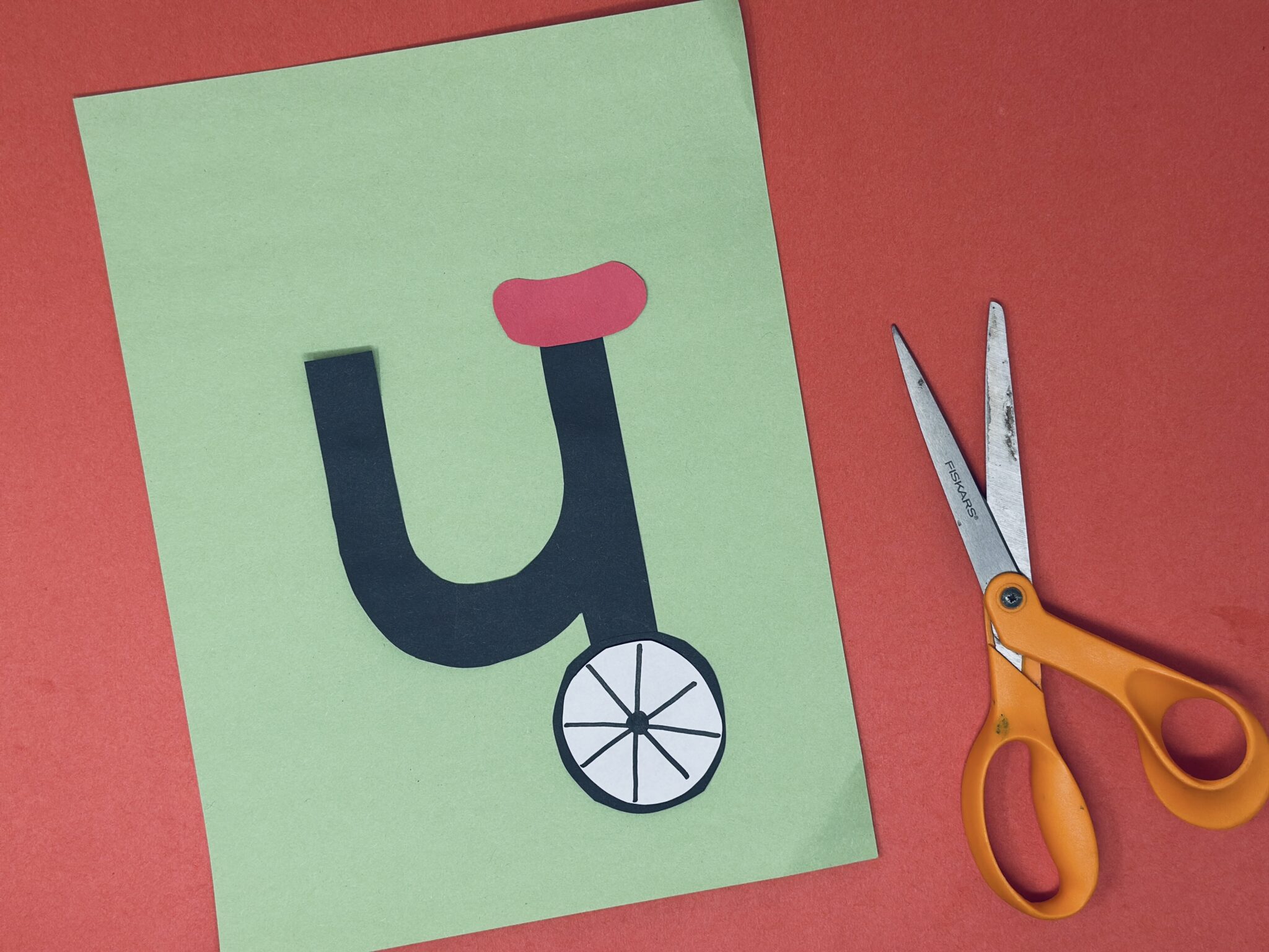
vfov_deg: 30.3
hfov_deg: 39.7
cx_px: 634
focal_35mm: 48
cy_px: 476
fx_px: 1760
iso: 80
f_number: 1.78
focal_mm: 6.86
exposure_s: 1/267
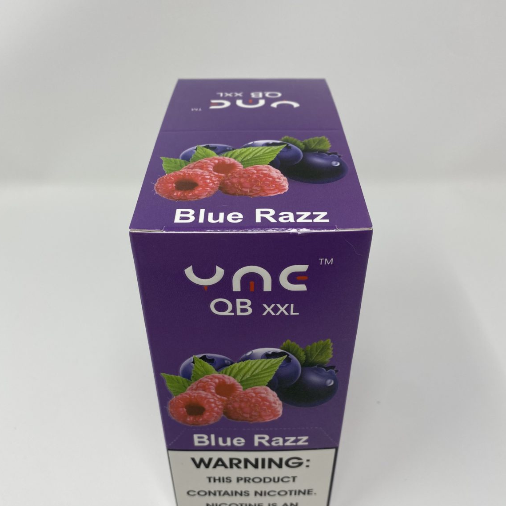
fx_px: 513
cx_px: 253
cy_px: 299
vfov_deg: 52.2
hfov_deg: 52.5
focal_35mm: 31
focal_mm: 4.25
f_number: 1.8
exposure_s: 1/177
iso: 32
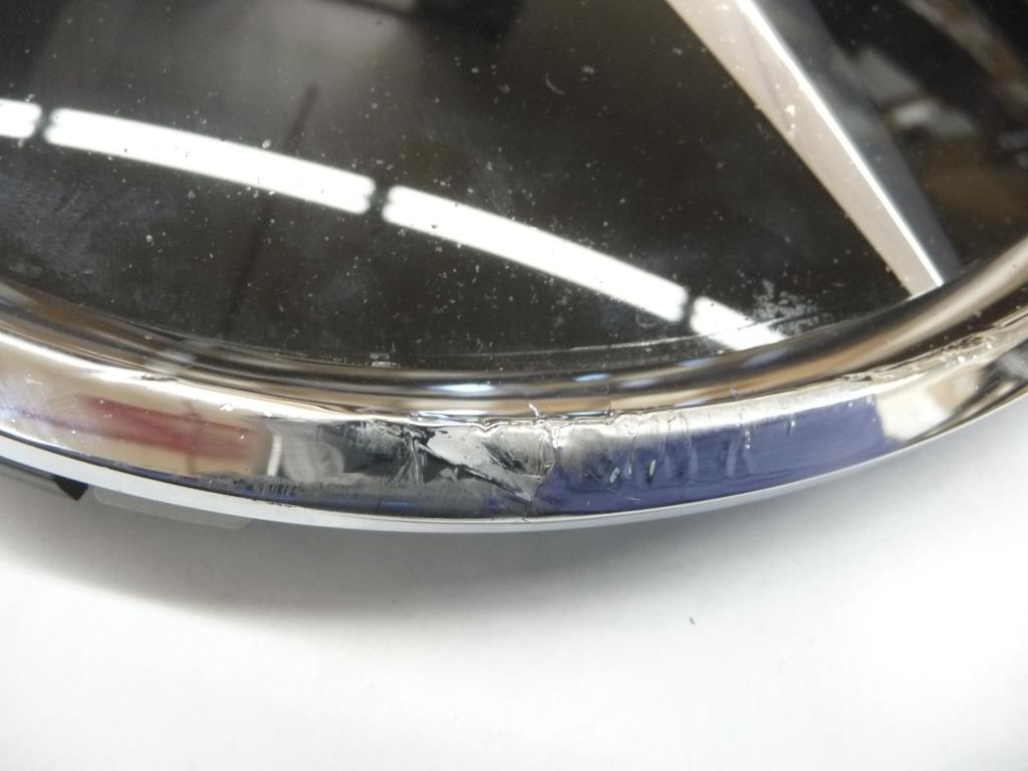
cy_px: 386
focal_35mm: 28
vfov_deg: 49.7
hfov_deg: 63.4
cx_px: 514
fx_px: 832
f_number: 3.3
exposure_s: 1/25
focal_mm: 4.7
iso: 400
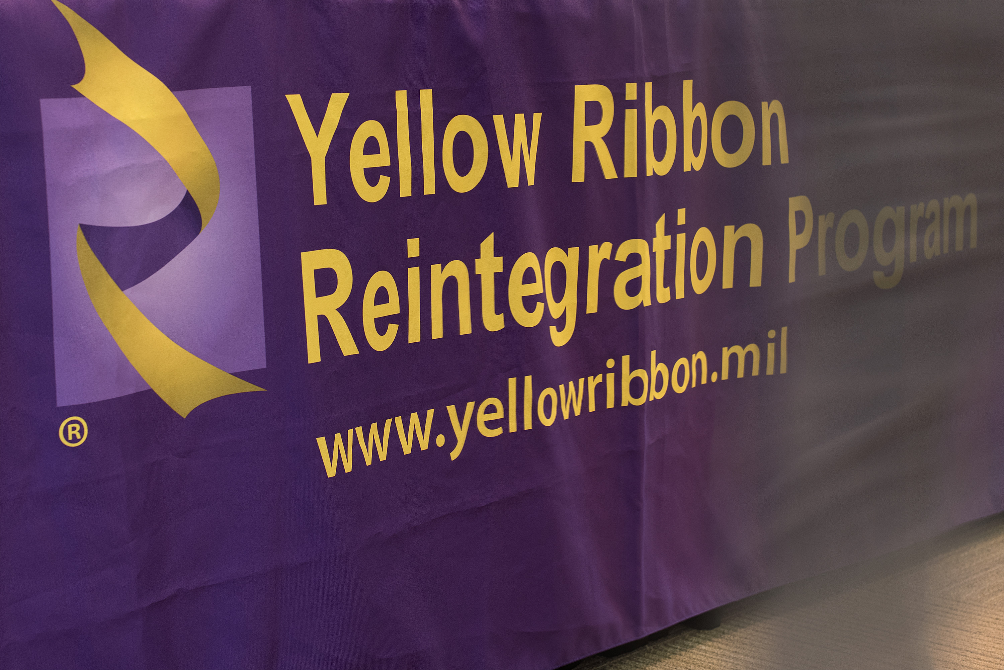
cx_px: 502
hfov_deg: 39.6
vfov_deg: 27.0
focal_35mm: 50
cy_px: 335
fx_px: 1395
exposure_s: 1/2.5
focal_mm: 50
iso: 400
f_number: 5.6
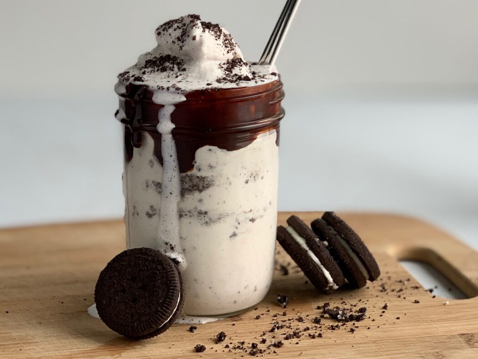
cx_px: 239
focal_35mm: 52
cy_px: 180
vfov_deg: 28.0
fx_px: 718
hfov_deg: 36.8
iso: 40
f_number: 2.4
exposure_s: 1/122
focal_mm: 6
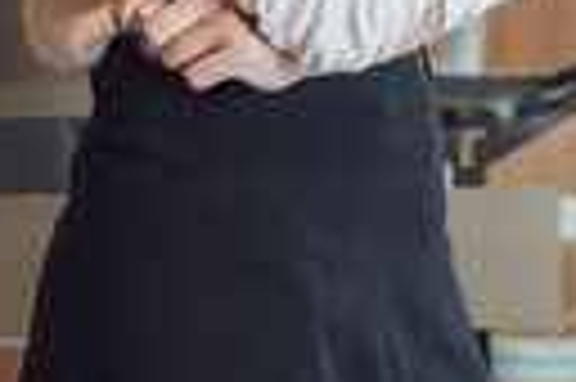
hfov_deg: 8.3
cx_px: 770
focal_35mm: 244
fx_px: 3899
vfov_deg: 5.5
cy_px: -366
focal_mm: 35
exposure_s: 1/160
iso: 320
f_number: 1.6
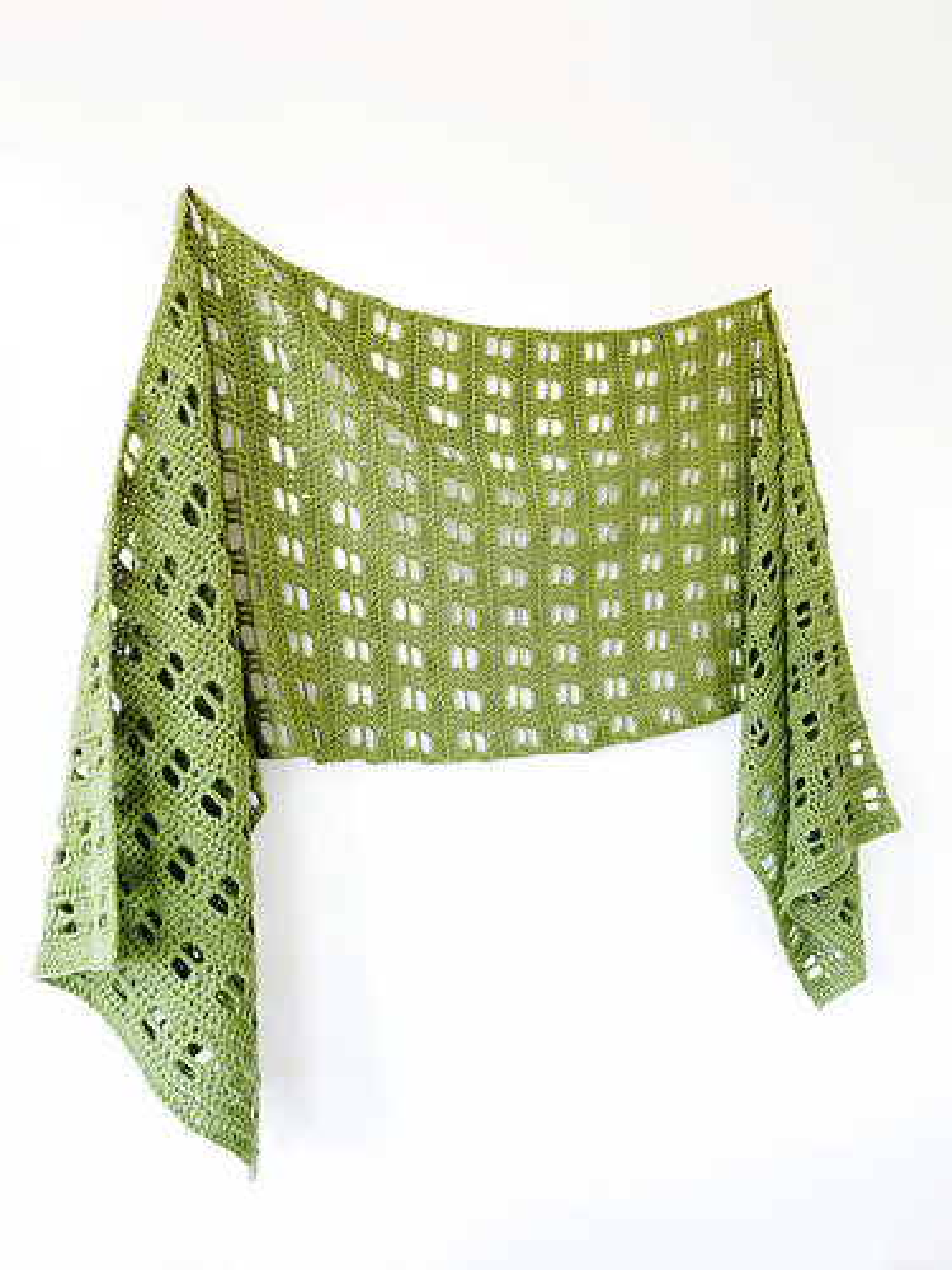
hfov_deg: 53.1
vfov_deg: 67.3
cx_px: 476
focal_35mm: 26
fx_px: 953
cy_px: 635
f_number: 1.8
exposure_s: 1/121
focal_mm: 4.25
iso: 64
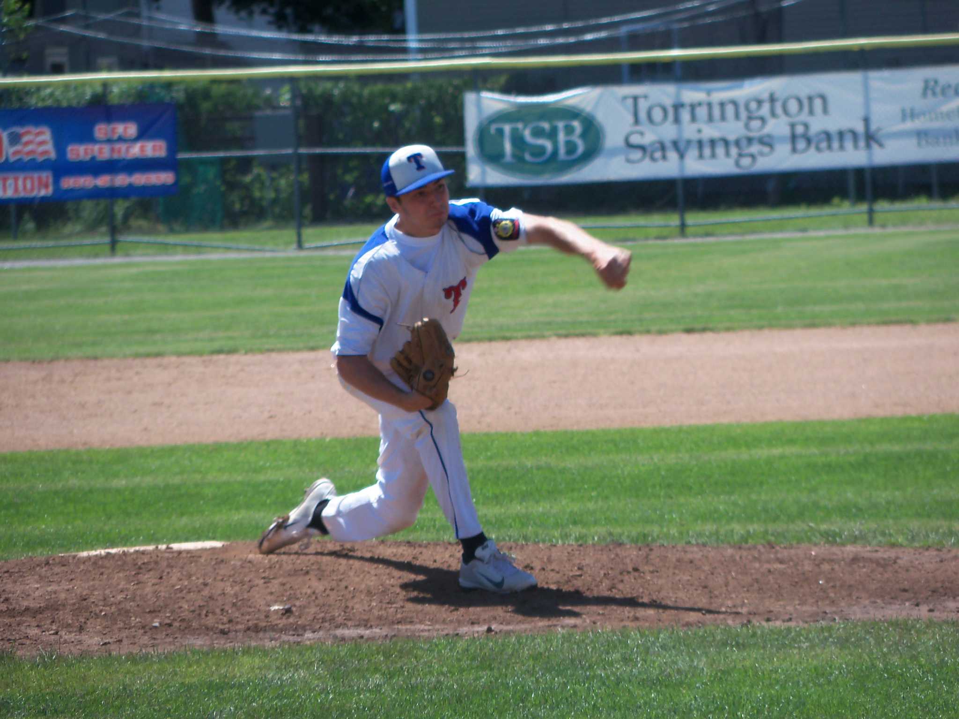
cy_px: 360
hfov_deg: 5.7
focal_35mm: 350
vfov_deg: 4.2
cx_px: 480
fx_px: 9696
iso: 64
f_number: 4.8
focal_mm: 62
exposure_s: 1/400
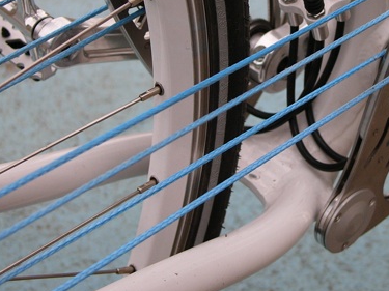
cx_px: 253
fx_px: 989
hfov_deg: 22.2
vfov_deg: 16.6
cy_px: 54
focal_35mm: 88
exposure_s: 1/200
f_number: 2.1
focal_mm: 12.6
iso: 100
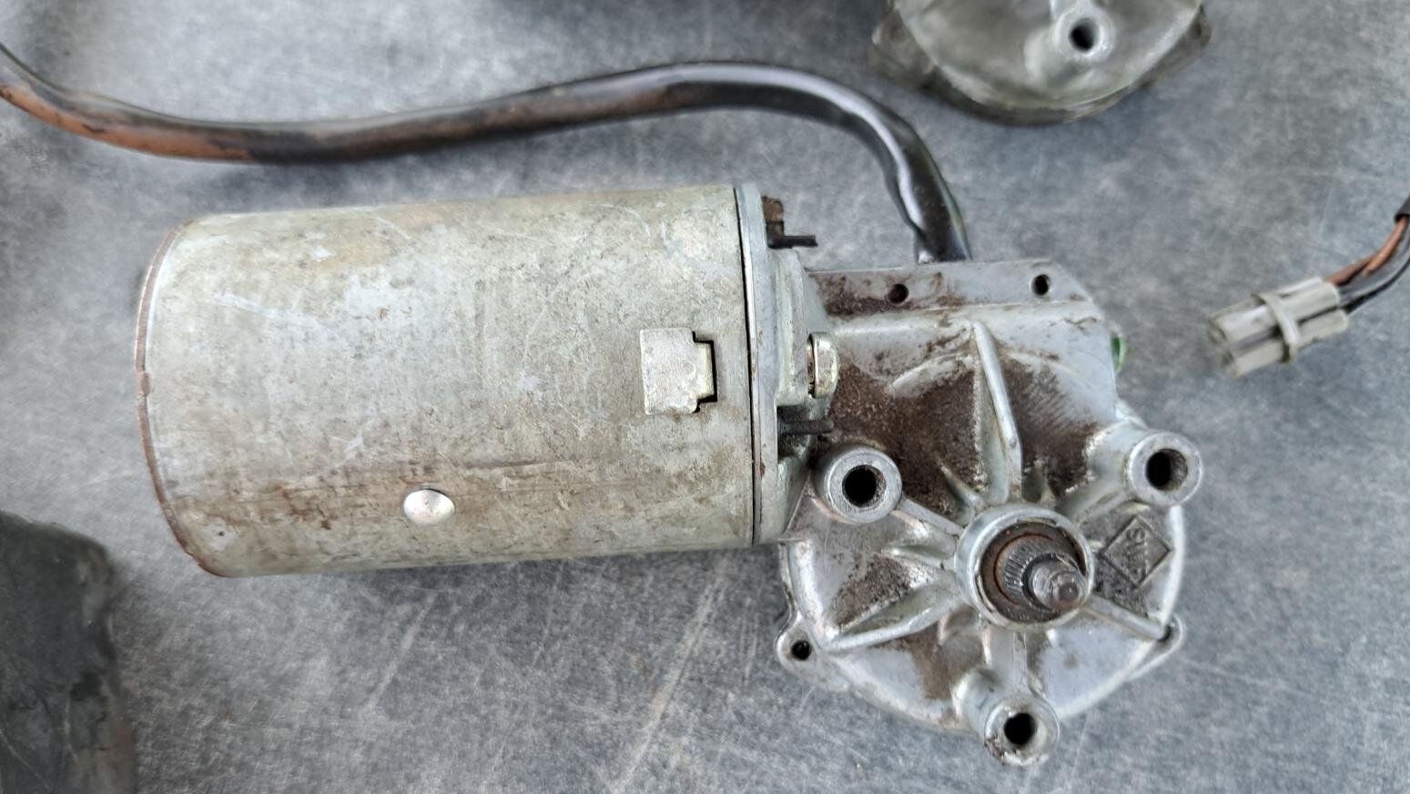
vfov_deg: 42.8
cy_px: 458
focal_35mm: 27
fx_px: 1010
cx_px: 706
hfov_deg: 69.8
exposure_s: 1/50
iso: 64
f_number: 1.8
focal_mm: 5.23
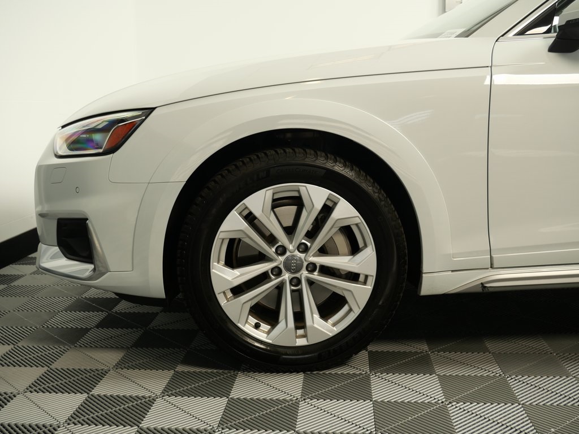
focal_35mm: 44
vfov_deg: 32.9
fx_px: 736
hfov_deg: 42.9
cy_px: 217
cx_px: 290
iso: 250
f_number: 5.6
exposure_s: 1/200
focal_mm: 22
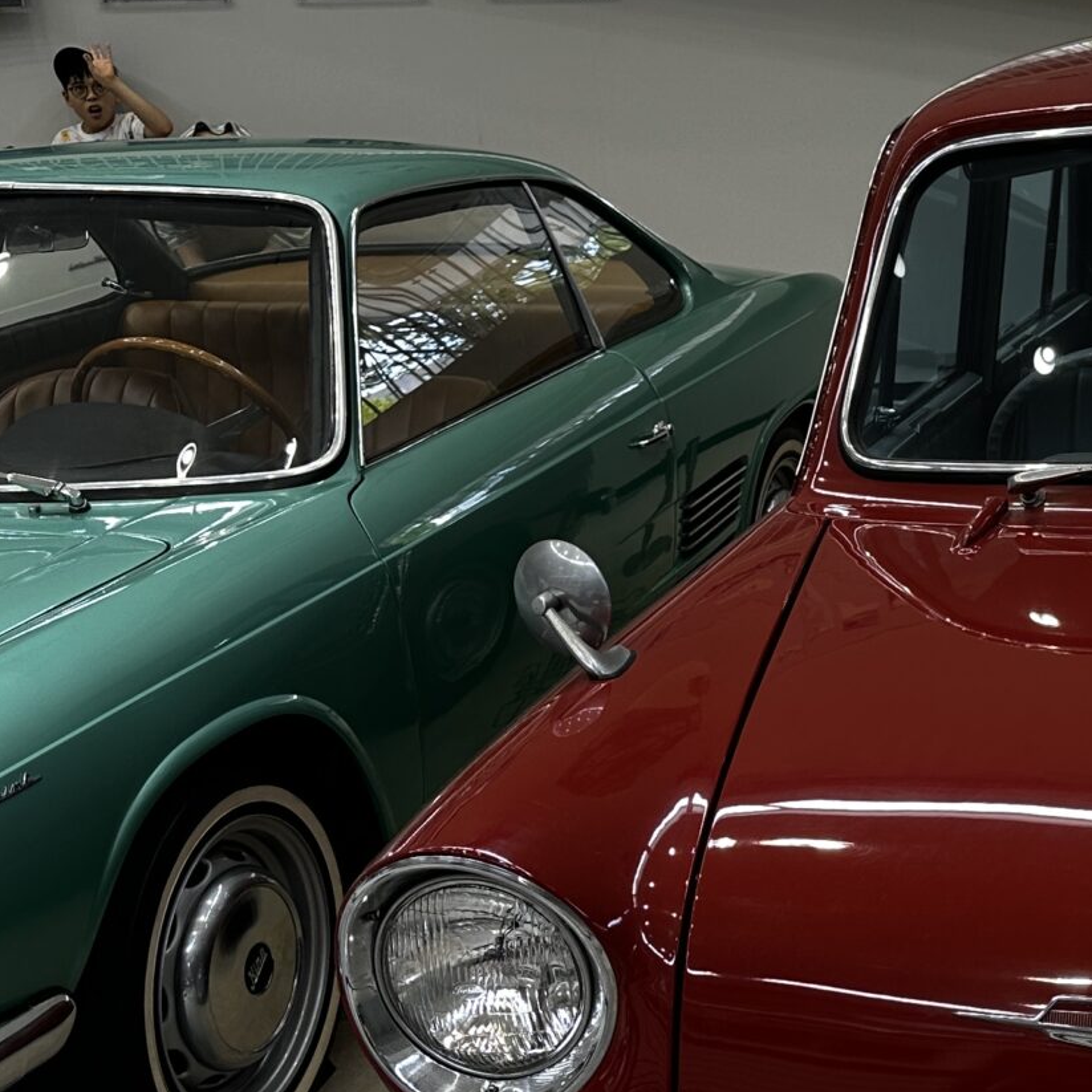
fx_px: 2356
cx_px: 1227
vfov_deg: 26.0
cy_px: 714
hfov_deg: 24.2
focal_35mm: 66
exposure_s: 1/100
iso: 50
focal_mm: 6.86
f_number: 1.78
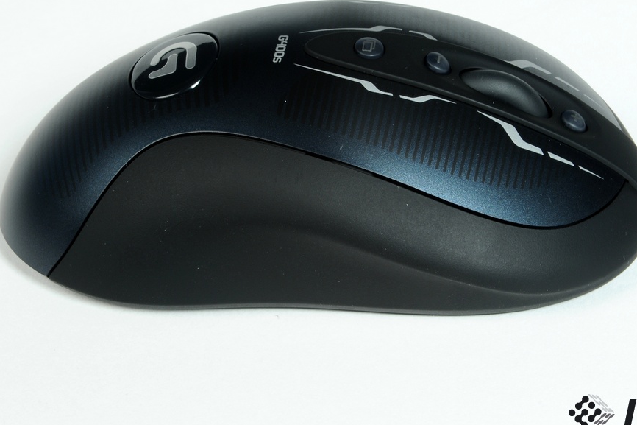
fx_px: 1726
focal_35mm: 98
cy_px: 186
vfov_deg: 14.0
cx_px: 346
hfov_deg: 20.9
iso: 200
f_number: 20
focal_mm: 55
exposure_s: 1/100
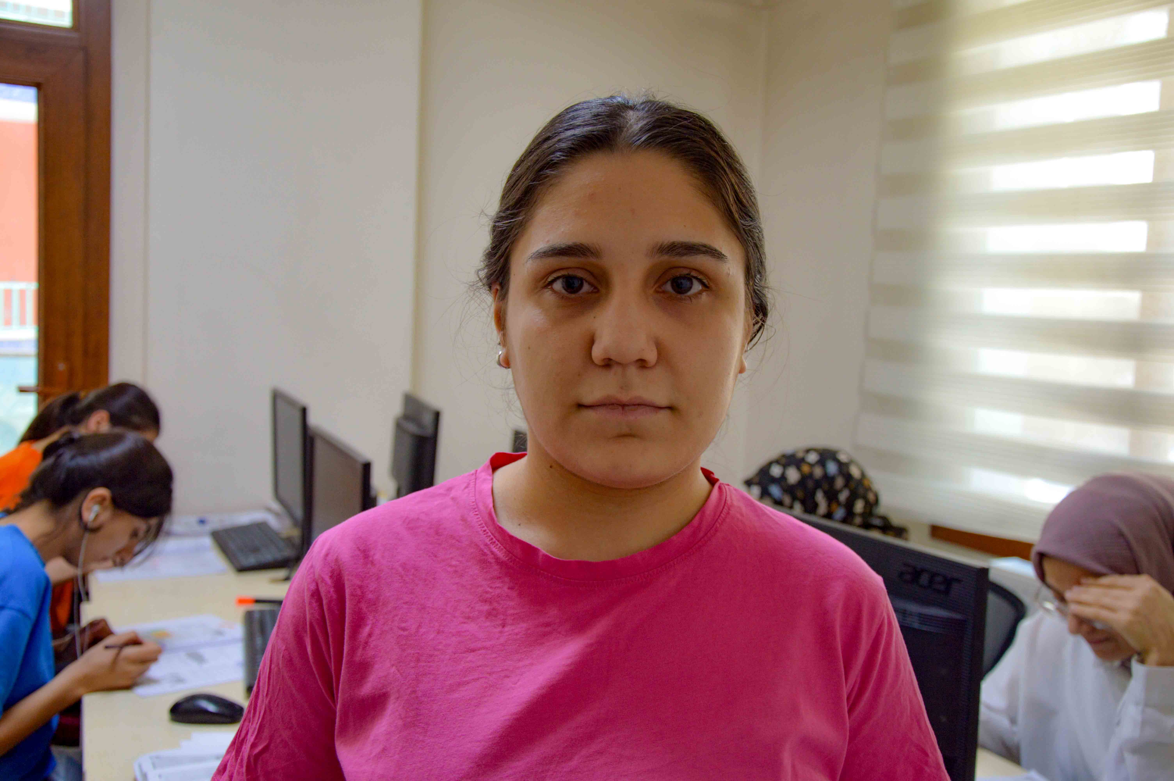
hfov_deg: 51.3
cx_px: 587
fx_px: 1222
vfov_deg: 35.4
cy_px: 390
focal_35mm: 38
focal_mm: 25
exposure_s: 1/50
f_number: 4
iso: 400
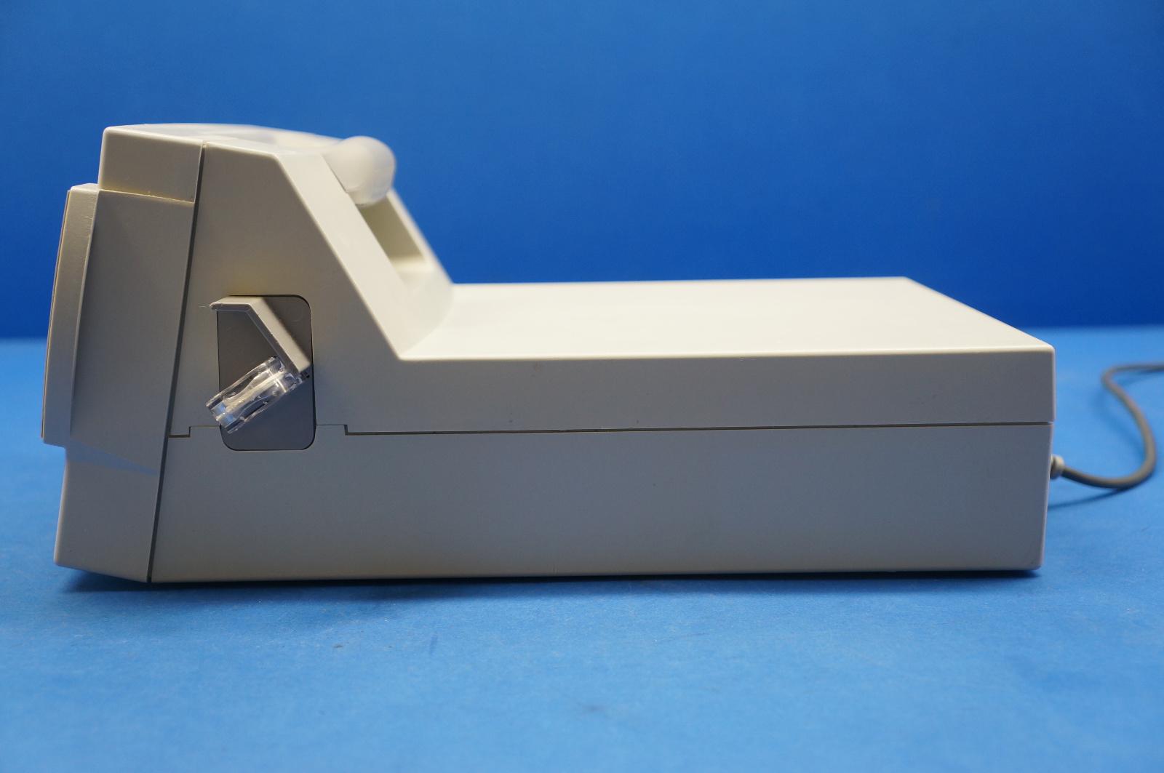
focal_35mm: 48
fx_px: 1550
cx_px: 582
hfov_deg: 41.2
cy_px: 386
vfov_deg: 28.0
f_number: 4.5
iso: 400
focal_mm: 32
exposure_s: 1/60
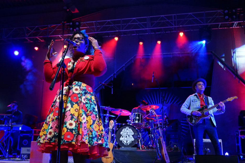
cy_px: 82
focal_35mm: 37
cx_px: 122
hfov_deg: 51.9
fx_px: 252
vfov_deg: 36.0
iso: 4000
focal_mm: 37
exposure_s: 1/160
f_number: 4
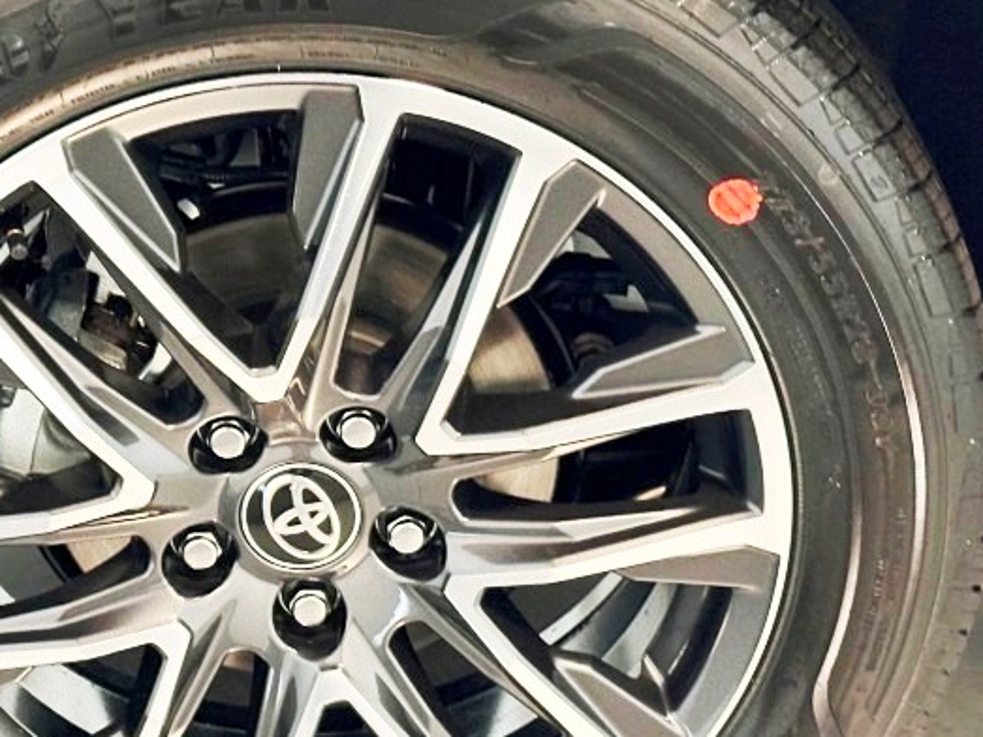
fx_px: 2669
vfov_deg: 15.7
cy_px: 463
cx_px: 286
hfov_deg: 20.8
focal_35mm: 94
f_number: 1.78
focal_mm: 6.86
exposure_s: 1/30
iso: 640
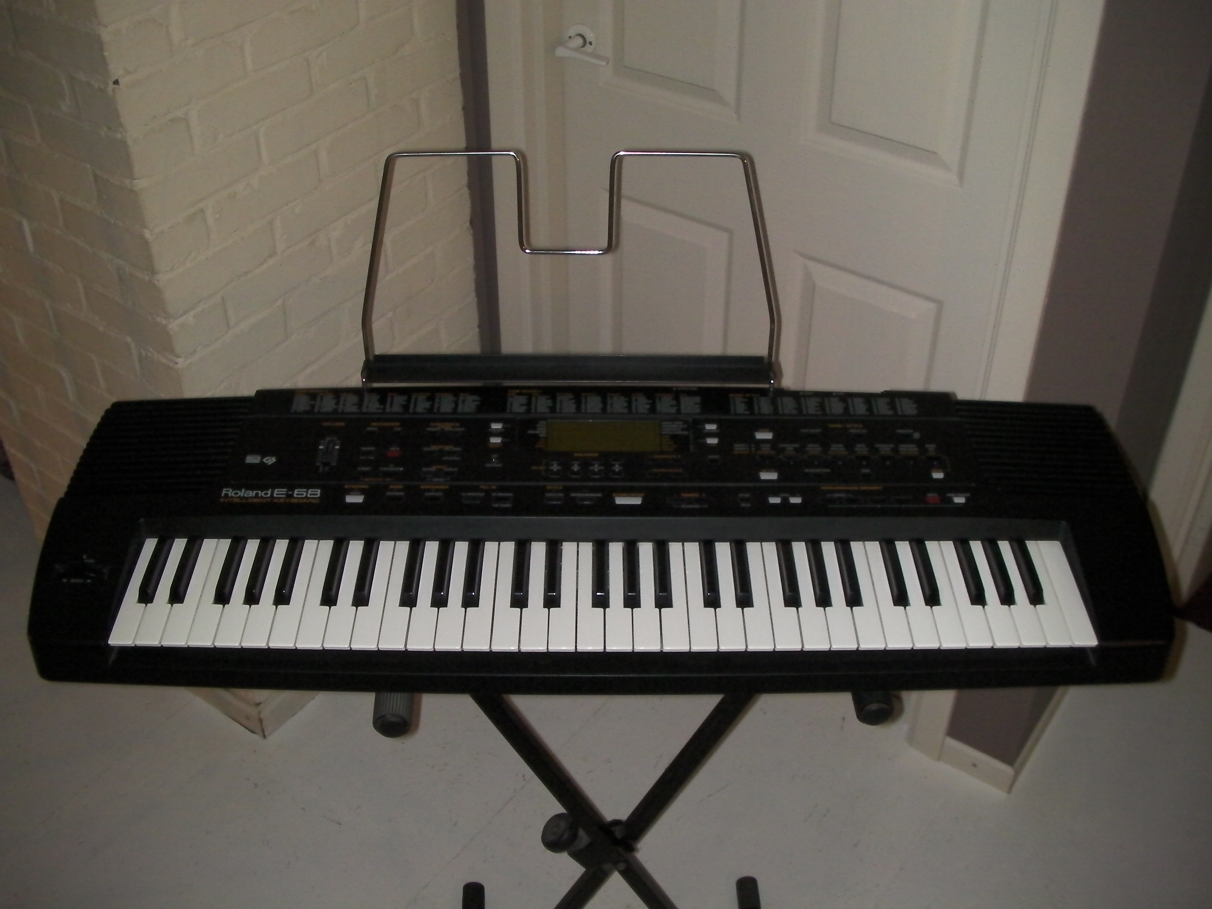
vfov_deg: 37.7
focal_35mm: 38
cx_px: 606
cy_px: 454
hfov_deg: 49.0
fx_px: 1330
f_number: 3.5
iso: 200
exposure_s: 1/30
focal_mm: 6.3
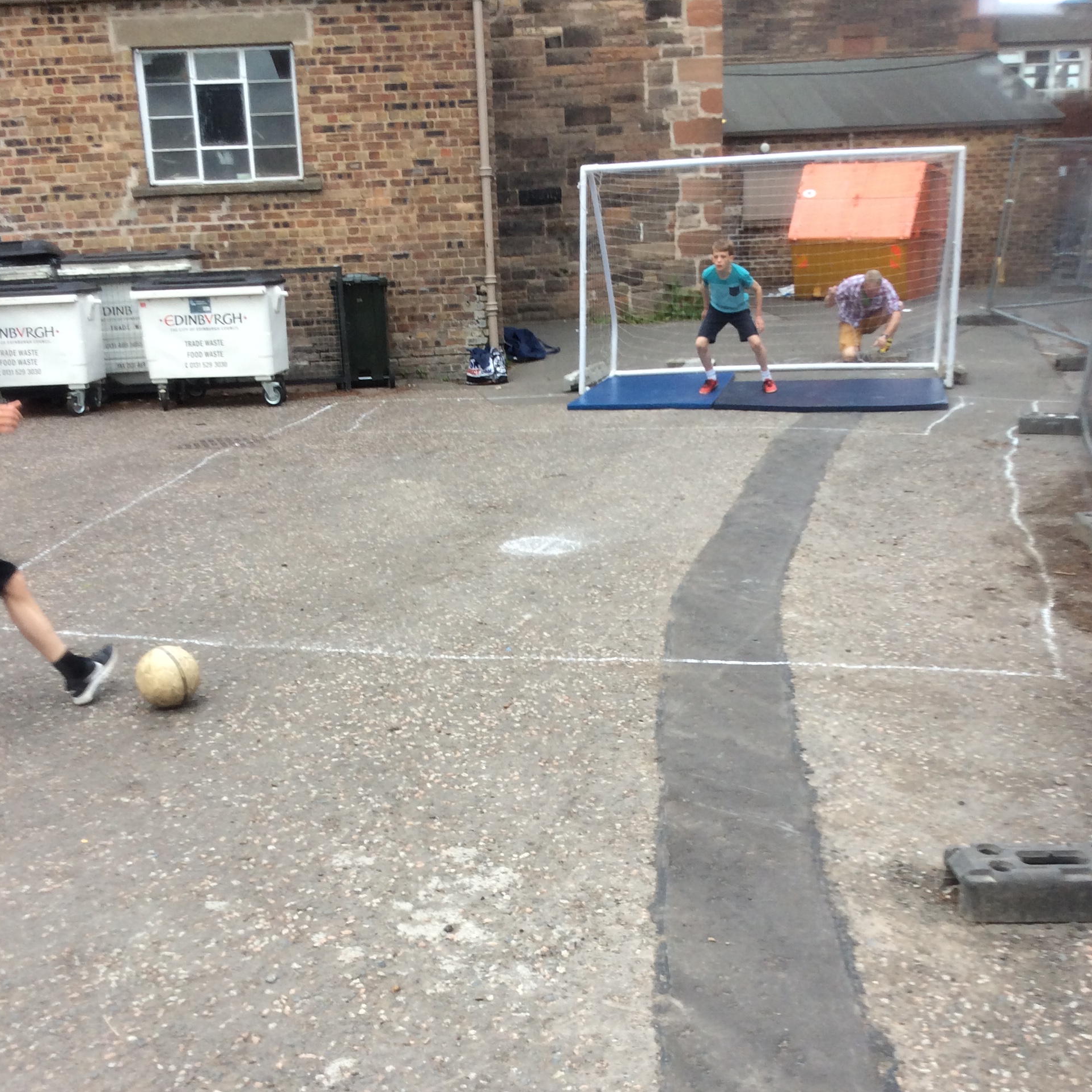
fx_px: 1356
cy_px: 662
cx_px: 545
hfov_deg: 43.9
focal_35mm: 38
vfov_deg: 43.6
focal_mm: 3.3
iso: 32
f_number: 2.4
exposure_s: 1/235
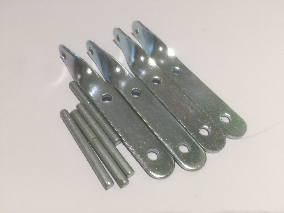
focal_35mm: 29
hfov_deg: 61.7
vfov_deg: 48.2
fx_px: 238
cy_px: 106
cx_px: 142
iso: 32
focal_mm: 4.15
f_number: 2.2
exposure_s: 1/50
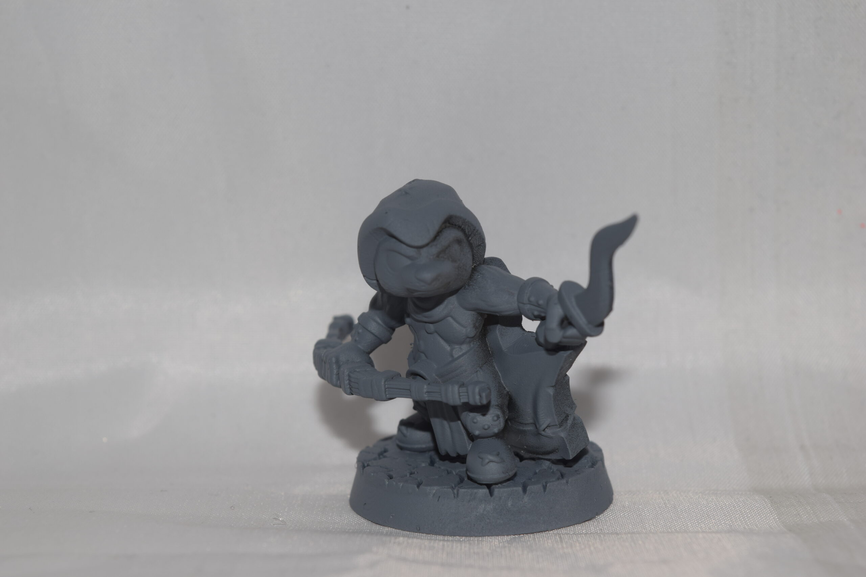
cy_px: 288
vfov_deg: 16.6
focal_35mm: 82
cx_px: 433
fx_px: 1985
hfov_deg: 24.6
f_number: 10
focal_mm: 55
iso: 100
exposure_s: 1/60
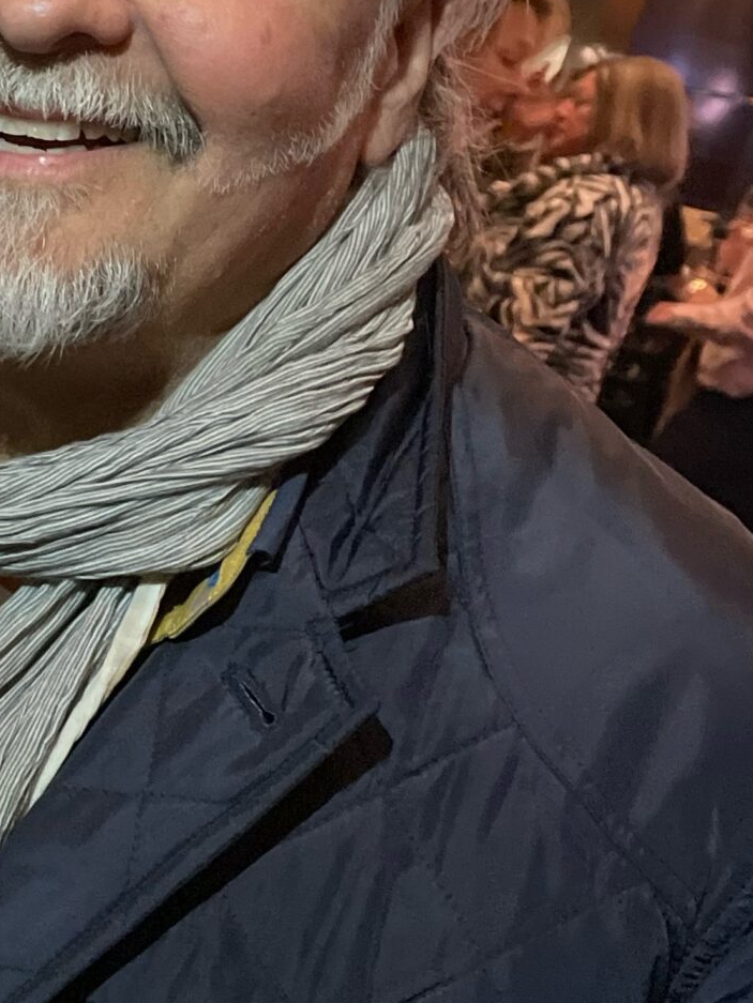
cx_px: -234
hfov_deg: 19.1
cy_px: 416
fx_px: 2059
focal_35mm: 71
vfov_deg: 27.4
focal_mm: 4.2
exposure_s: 1/30
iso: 640
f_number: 1.6
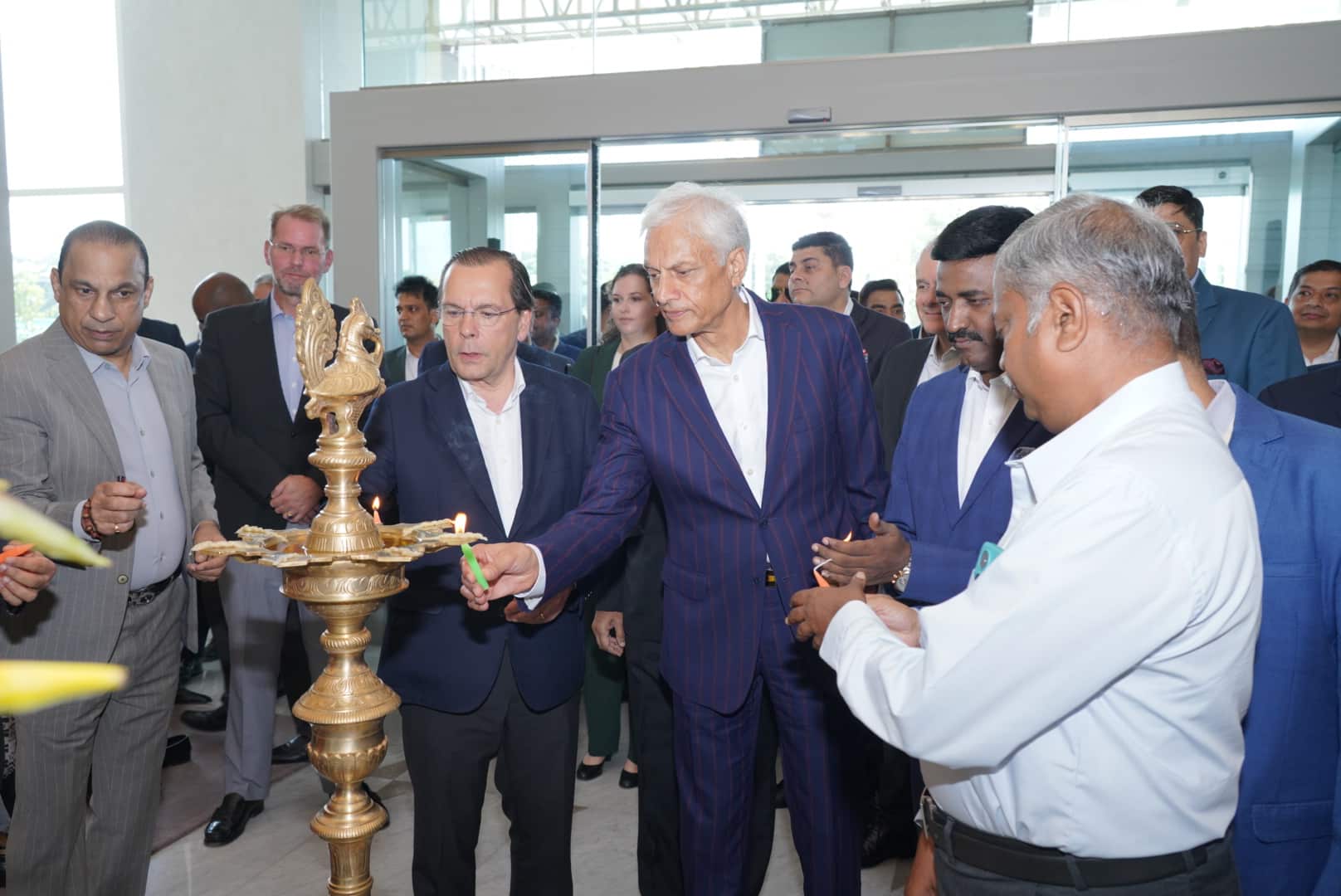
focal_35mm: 29
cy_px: 448
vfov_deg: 45.0
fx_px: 1081
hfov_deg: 63.6
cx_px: 670
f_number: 6.3
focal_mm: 29
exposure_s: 1/160
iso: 1250
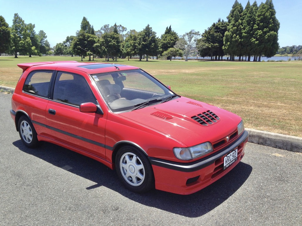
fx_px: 288
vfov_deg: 42.9
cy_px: 113
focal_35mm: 33
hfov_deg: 55.4
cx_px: 151
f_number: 2.4
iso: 50
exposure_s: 1/821
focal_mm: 4.12
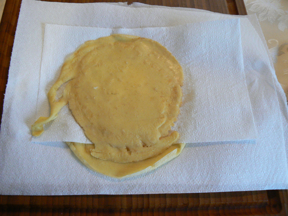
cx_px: 144
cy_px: 108
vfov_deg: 39.7
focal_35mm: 36
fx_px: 300
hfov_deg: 51.4
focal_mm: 6
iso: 200
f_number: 2.8
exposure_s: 1/15
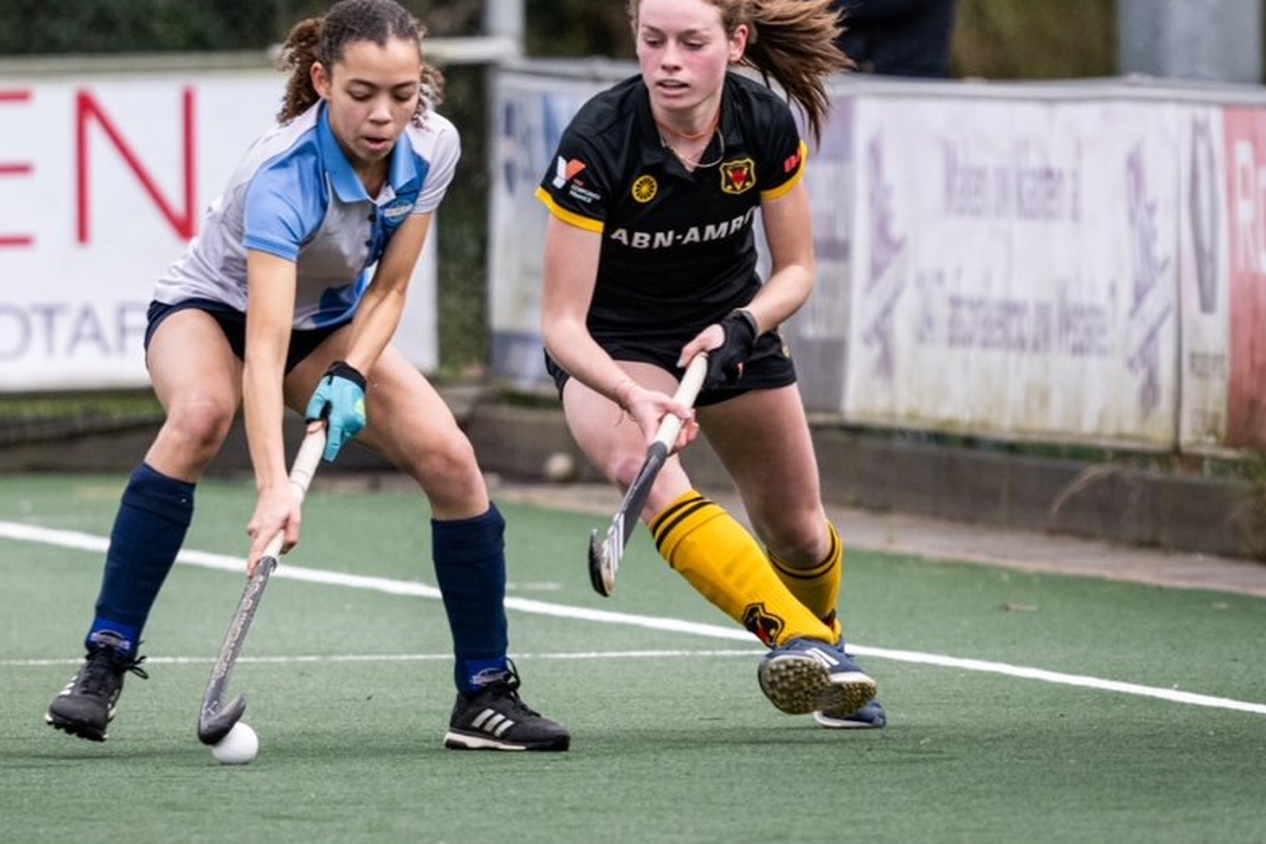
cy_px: 219
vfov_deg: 1.5
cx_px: 430
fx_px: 32287
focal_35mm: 918
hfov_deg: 2.2
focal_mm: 600
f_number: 8
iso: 2500
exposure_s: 1/1250
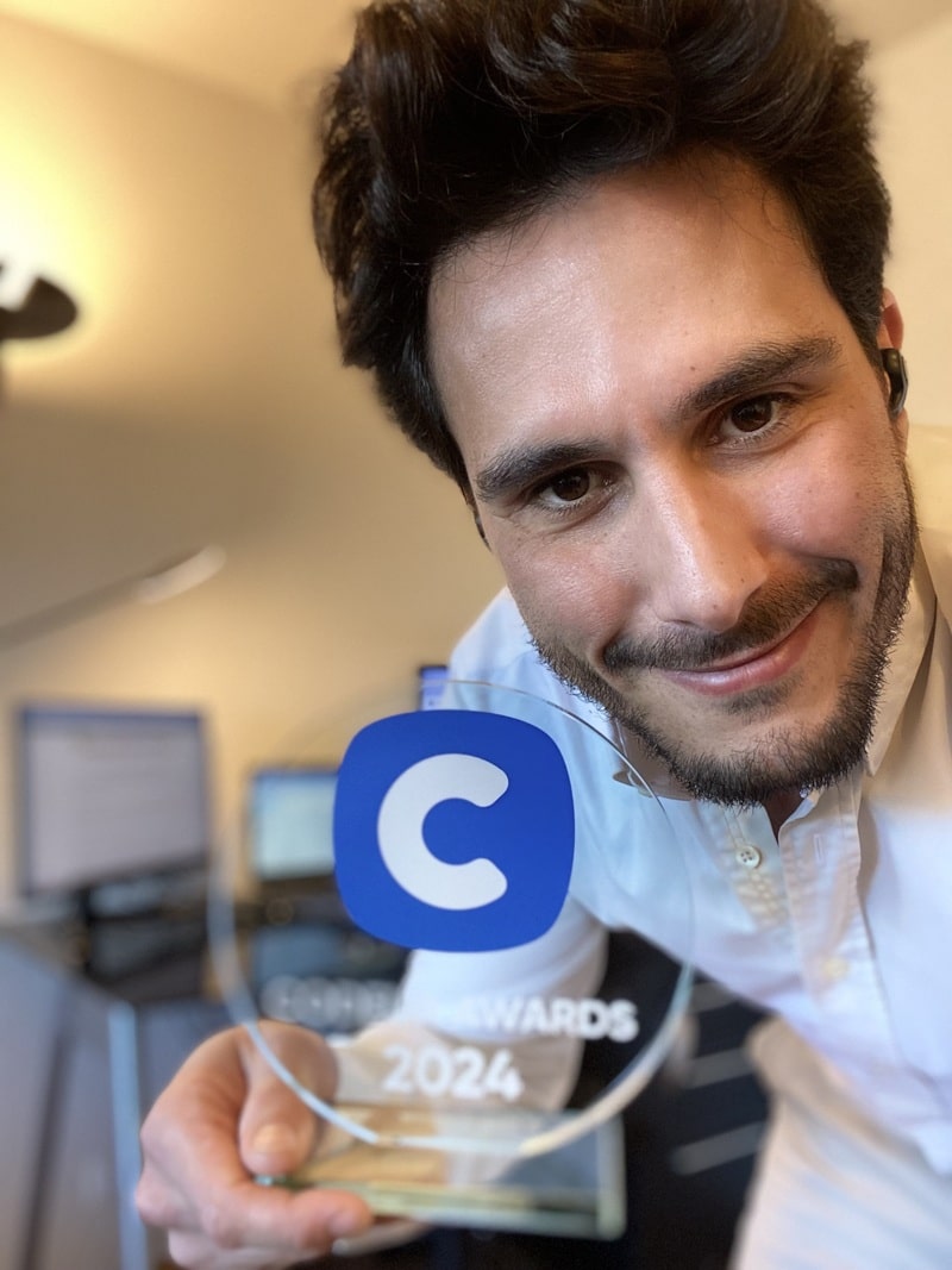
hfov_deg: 46.8
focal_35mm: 30
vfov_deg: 60.0
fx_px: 1100
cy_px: 635
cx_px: 476
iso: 250
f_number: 2.2
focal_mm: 2.71
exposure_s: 1/60
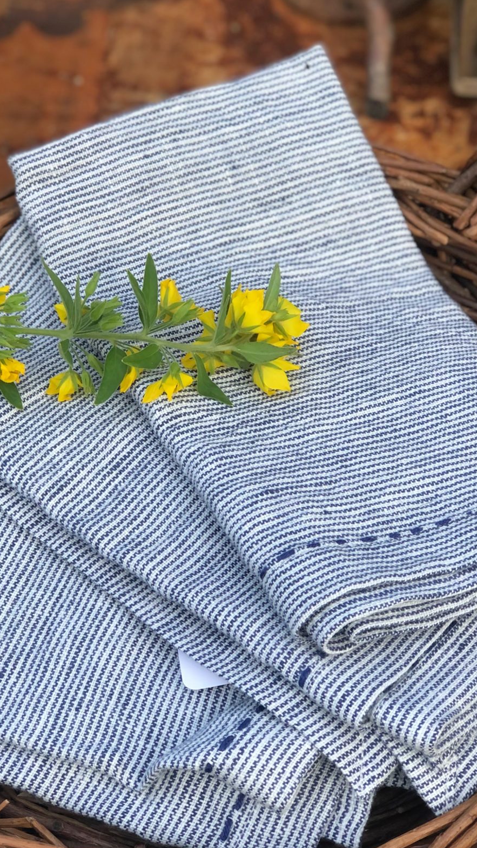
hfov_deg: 14.9
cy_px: 395
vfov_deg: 26.2
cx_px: 186
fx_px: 1822
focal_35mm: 81
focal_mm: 6.6
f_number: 2.8
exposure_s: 1/60
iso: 20
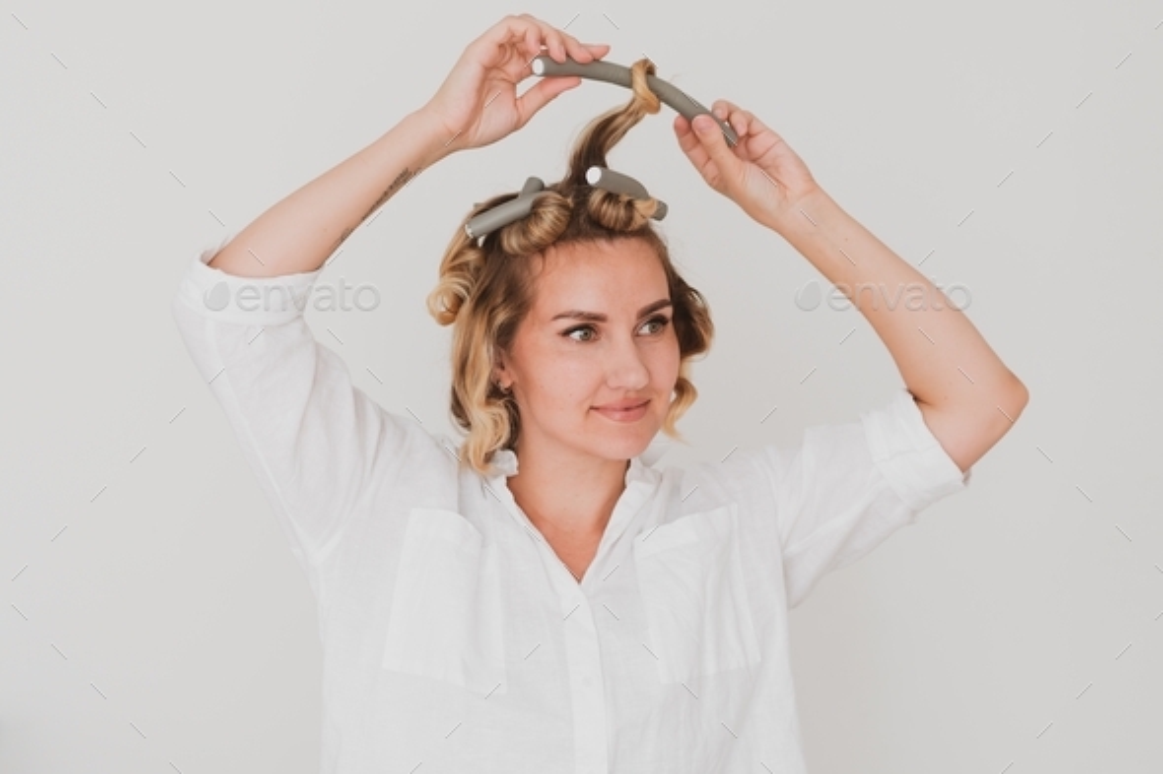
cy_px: 387
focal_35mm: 52
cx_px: 582
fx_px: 1695
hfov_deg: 37.9
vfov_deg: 25.7
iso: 200
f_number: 1.8
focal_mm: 35
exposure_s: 1/500
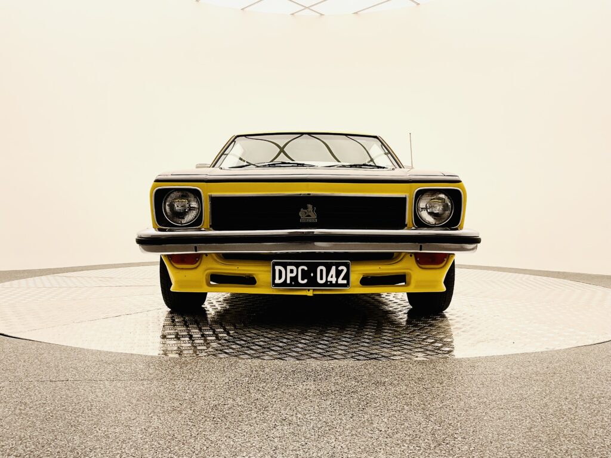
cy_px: 229
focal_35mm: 29
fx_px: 512
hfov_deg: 61.7
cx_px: 306
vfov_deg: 48.2
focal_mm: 3
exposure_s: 1/338
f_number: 1.8
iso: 16
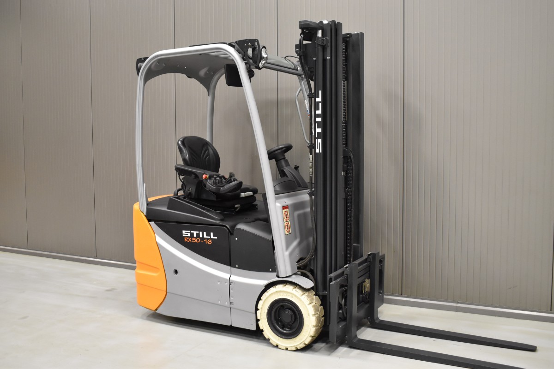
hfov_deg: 53.1
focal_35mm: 36
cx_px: 277
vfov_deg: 36.9
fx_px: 554
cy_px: 184
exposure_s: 1/40
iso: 1600
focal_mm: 24
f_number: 5
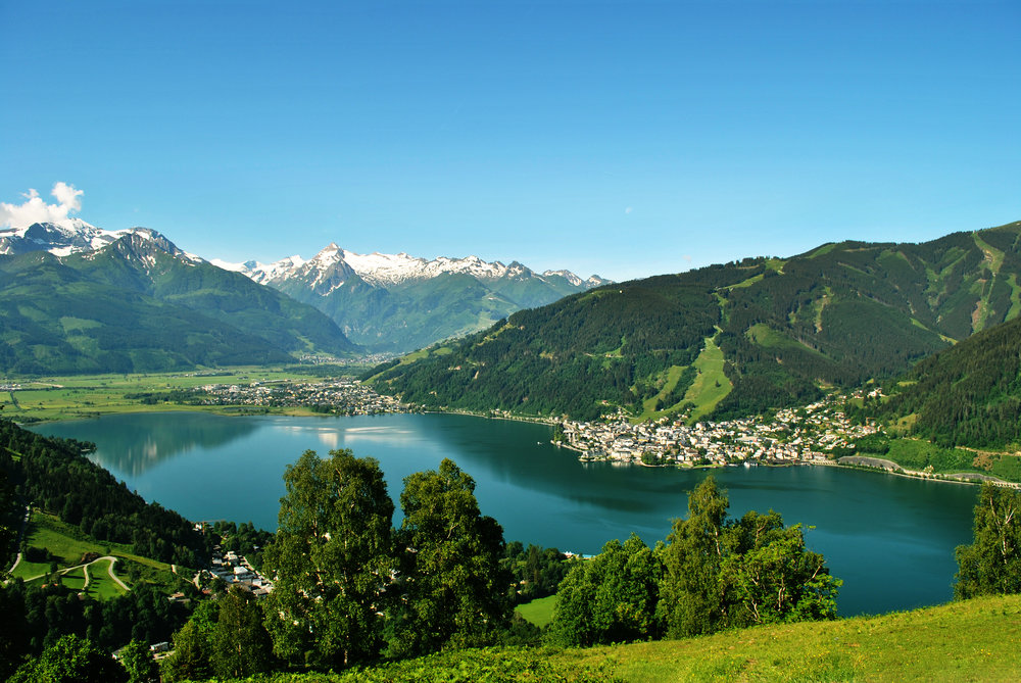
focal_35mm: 27
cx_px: 510
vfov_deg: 48.0
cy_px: 342
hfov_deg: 67.3
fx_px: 767
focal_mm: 18
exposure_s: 1/200
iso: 100
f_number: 7.1
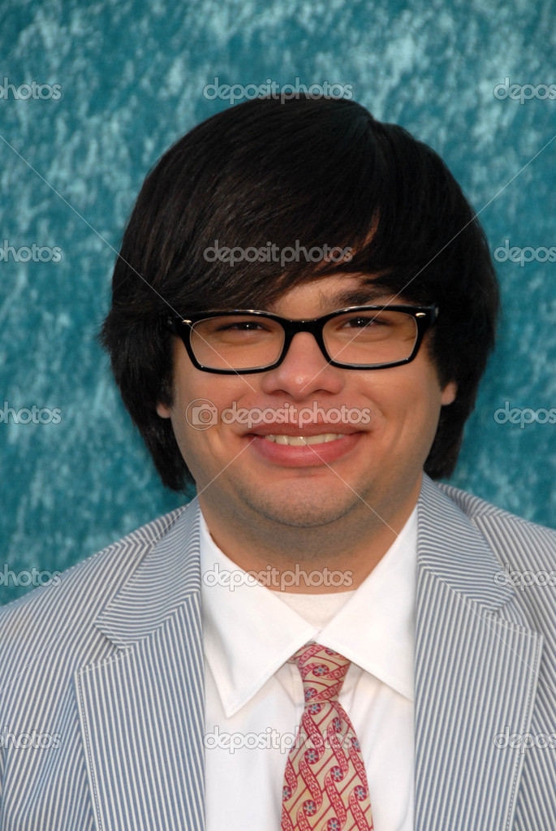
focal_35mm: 255
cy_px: 416
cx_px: 278
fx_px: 5889
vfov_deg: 8.1
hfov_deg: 5.4
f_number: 8
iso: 400
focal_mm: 170
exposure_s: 1/250
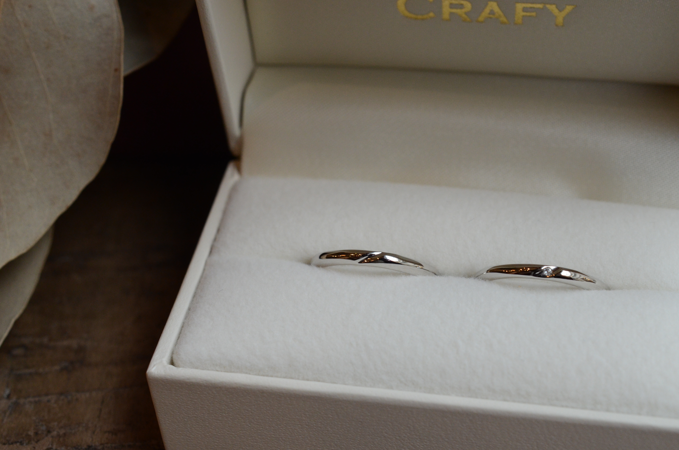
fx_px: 1129
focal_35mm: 60
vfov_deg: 22.5
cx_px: 340
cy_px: 225
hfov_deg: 33.5
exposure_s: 1/200
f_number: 8
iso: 1250
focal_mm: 40
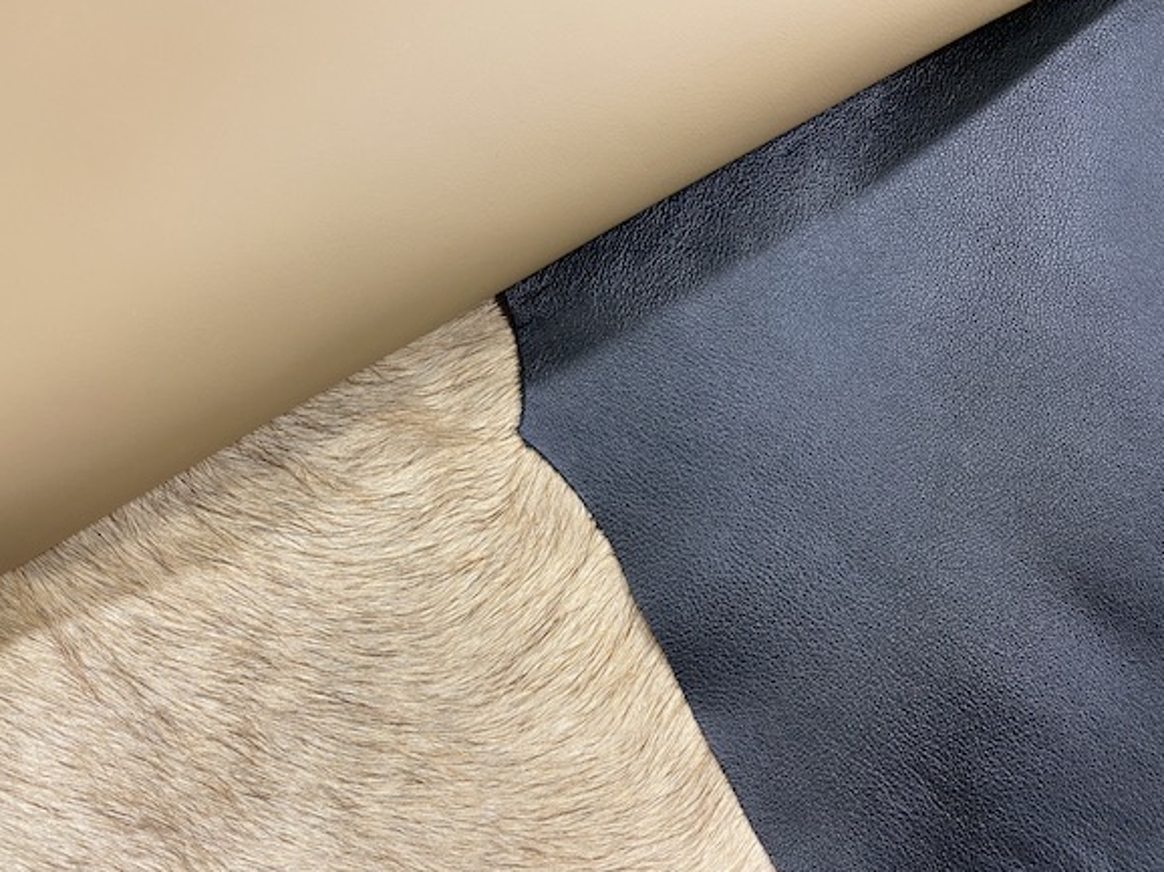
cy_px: 431
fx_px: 908
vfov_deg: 51.3
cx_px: 568
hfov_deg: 65.3
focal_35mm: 27
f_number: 1.8
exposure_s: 1/50
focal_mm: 4.25
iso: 125
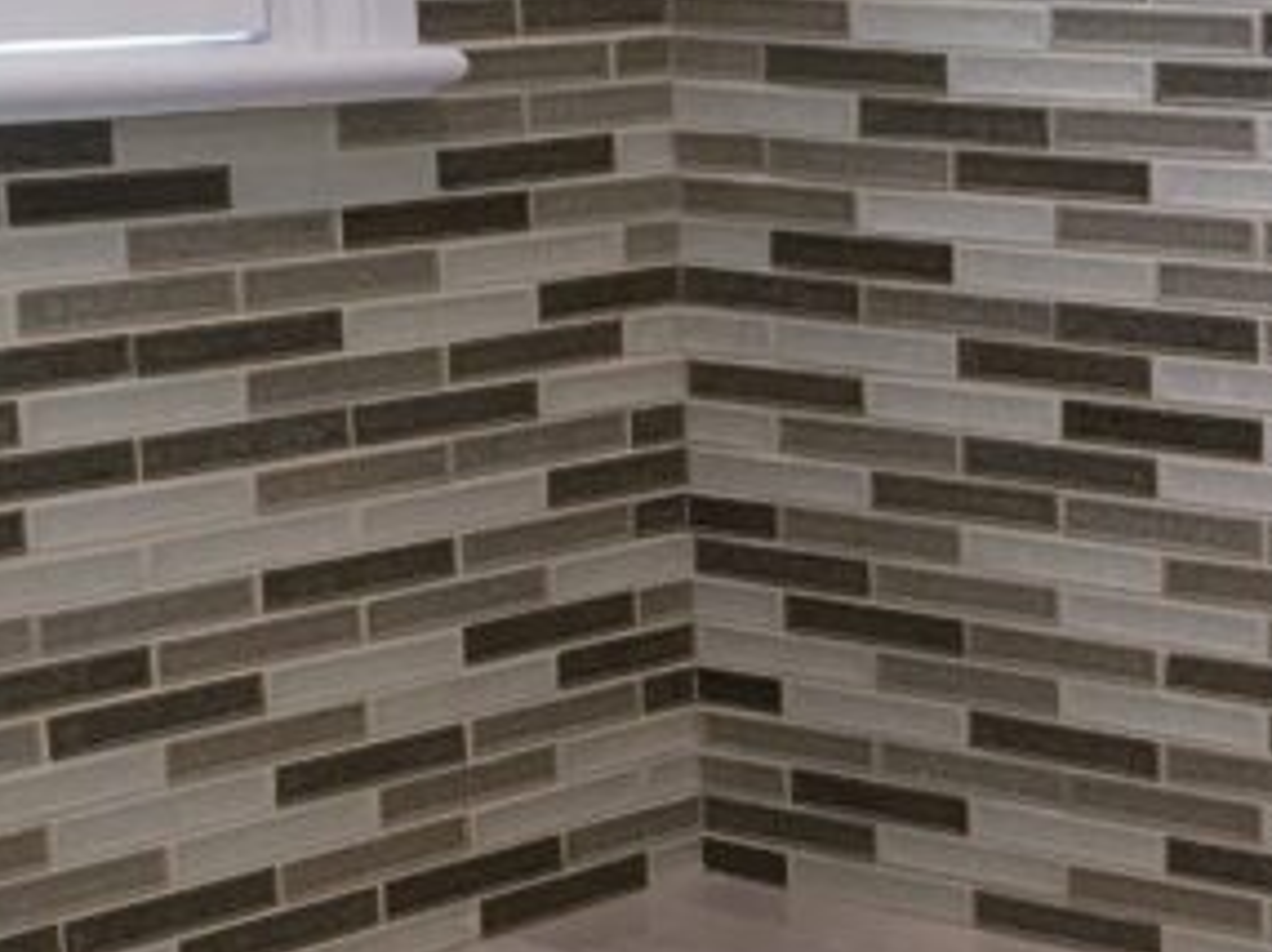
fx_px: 3818
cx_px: 1339
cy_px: 756
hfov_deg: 18.3
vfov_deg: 14.1
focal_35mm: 104
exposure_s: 1/30
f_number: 2.2
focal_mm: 4.15
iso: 80
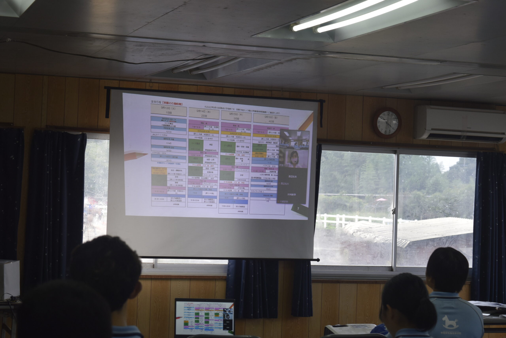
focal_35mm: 82
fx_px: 1160
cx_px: 253
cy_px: 169
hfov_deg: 24.6
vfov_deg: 16.6
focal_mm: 55
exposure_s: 1/125
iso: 400
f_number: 5.6
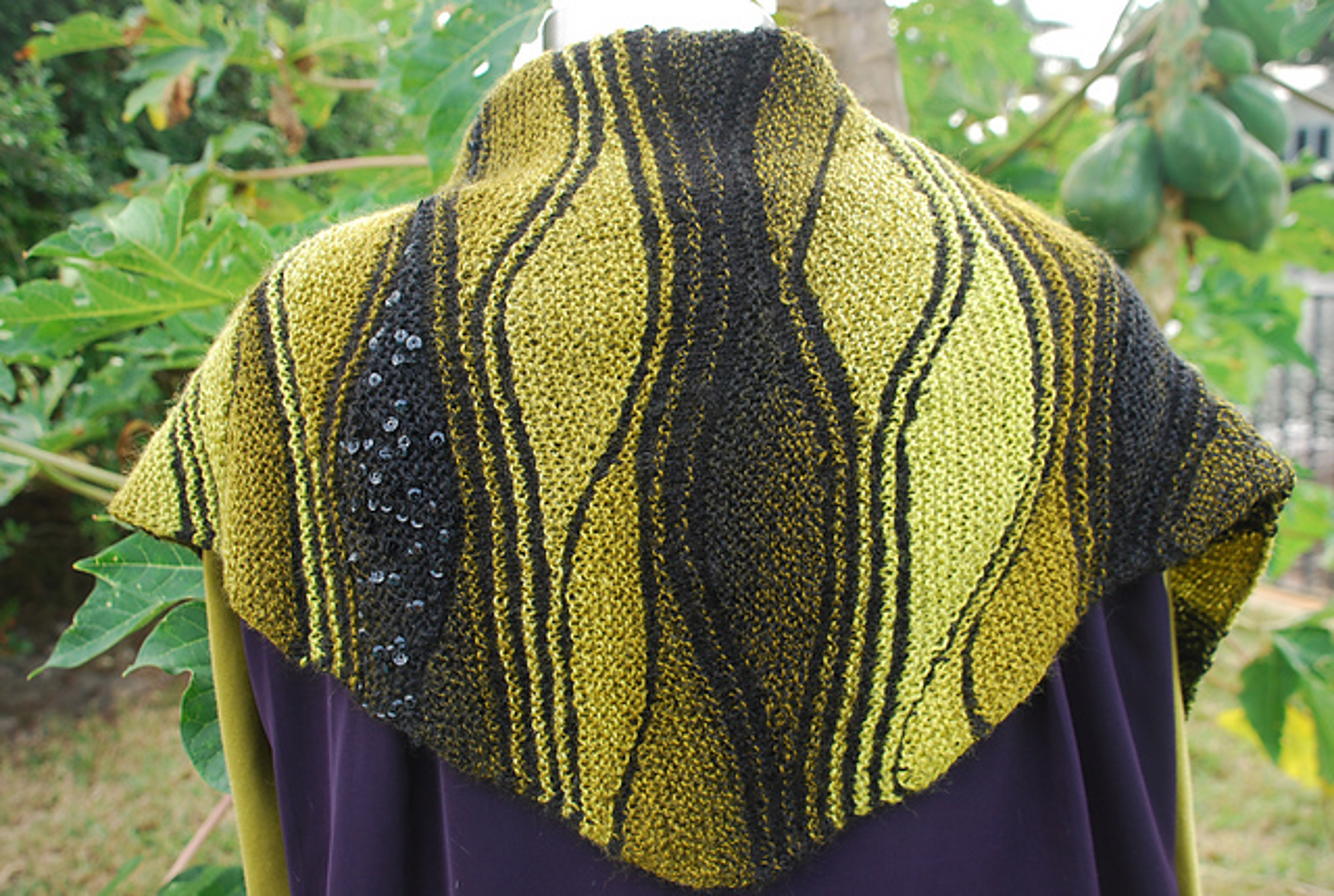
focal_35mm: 33
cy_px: 448
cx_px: 667
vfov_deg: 40.2
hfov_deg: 57.1
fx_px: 1226
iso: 200
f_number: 5
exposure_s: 1/100
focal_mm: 22
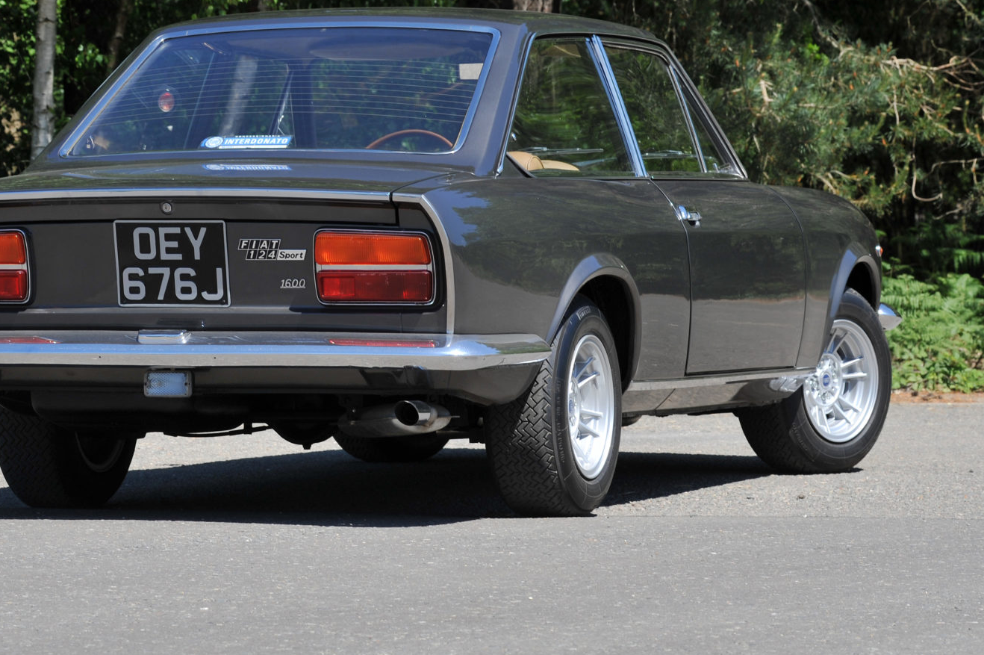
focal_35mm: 174
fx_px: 4753
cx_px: 475
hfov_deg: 11.8
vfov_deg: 7.9
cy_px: 187
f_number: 10
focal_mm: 112
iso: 200
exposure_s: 1/250
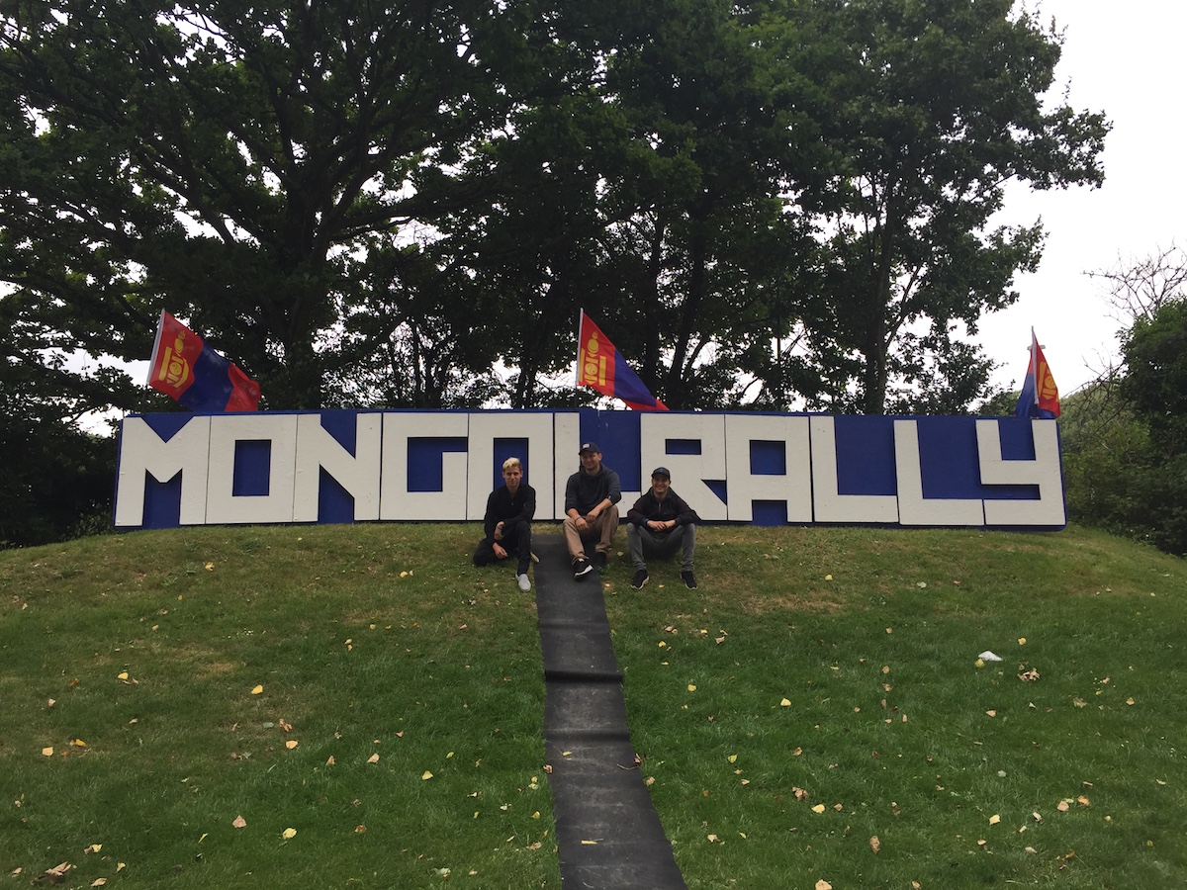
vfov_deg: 48.2
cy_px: 445
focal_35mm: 29
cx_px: 594
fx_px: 994
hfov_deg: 61.7
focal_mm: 4.15
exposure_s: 1/271
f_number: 2.2
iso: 32
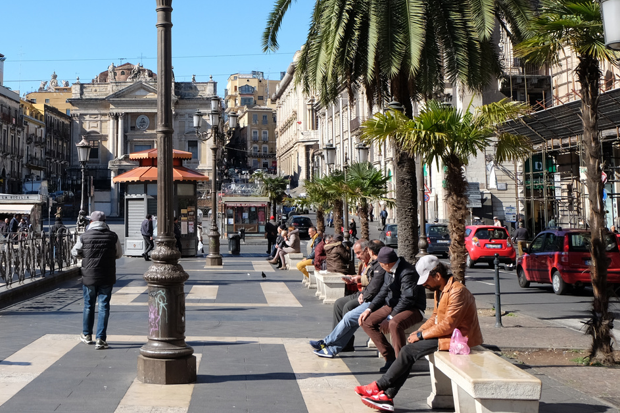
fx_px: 947
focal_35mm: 55
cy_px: 93
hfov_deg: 35.2
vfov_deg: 24.3
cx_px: 134
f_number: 6.4
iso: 200
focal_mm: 21.1
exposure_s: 1/350
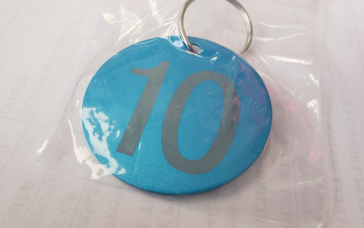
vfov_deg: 44.5
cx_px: 183
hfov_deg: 66.5
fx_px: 278
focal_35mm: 28
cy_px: 107
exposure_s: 1/60
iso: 100
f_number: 2.4
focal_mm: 4.3
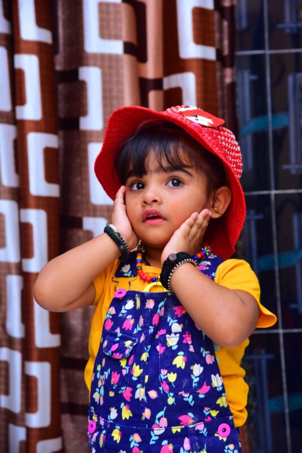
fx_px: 1157
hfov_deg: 14.9
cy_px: 226
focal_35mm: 92
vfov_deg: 22.1
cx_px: 151
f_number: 5.6
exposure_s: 1/125
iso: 1000
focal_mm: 92
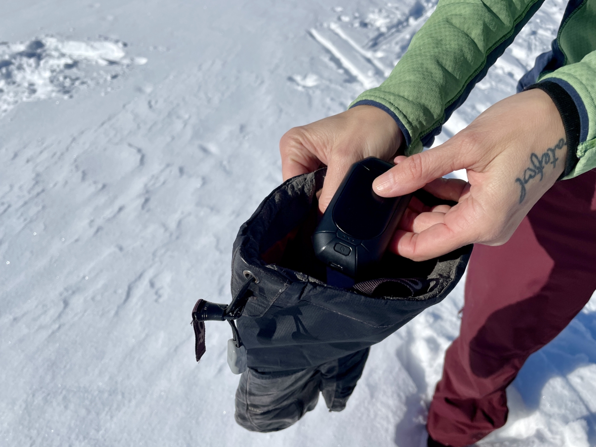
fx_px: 448
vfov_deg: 53.1
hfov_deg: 67.3
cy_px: 224
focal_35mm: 26
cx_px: 298
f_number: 1.6
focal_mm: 4.2
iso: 32
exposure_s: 1/9804
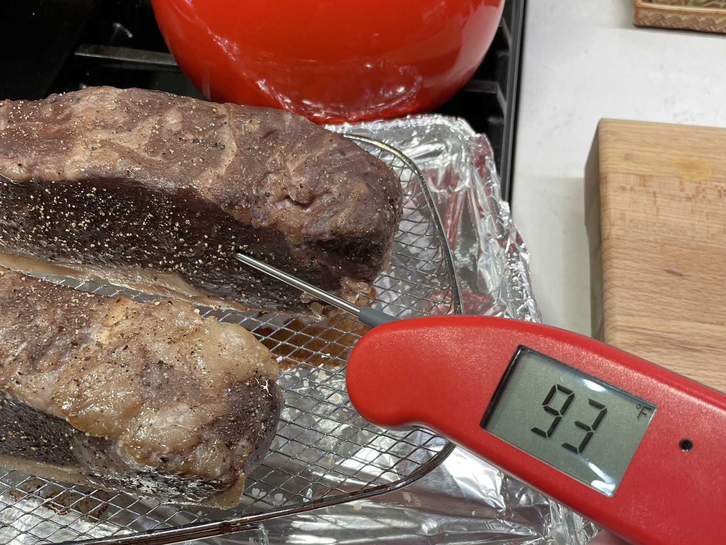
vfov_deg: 40.2
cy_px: 361
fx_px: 734
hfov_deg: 52.6
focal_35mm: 35
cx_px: 364
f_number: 1.6
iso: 50
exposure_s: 1/120
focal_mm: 4.2
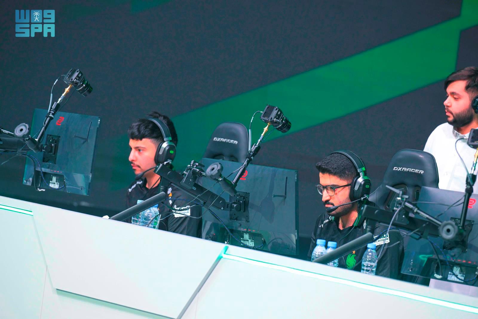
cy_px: 160
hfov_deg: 10.3
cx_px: 239
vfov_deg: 6.9
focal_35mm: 200
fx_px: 2655
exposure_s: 1/250
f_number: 4.5
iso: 2000
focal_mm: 200
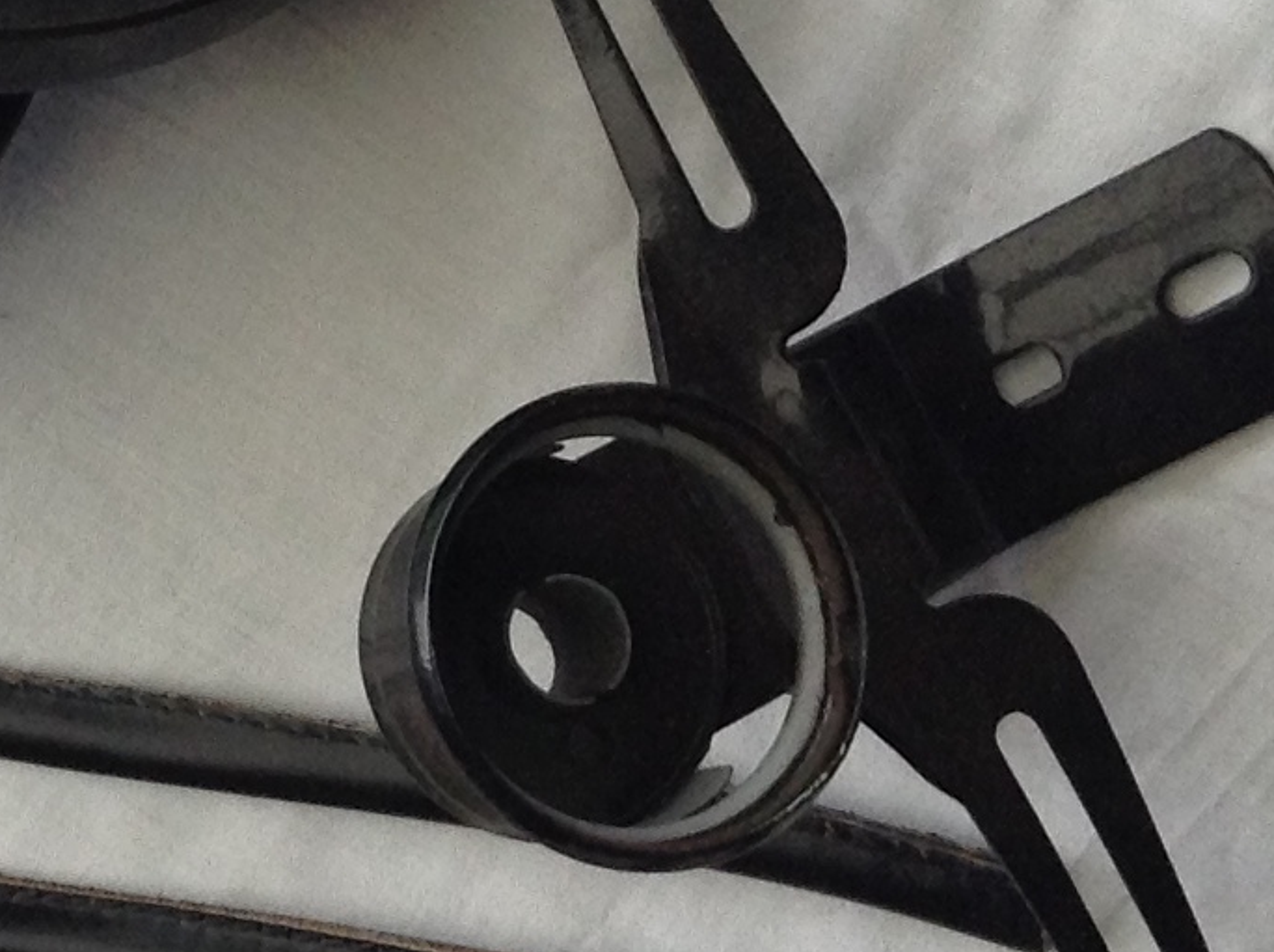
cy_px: 201
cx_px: -11
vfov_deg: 11.8
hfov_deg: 15.5
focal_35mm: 125
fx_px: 4594
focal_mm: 3.3
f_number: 2.4
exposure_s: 1/120
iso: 50
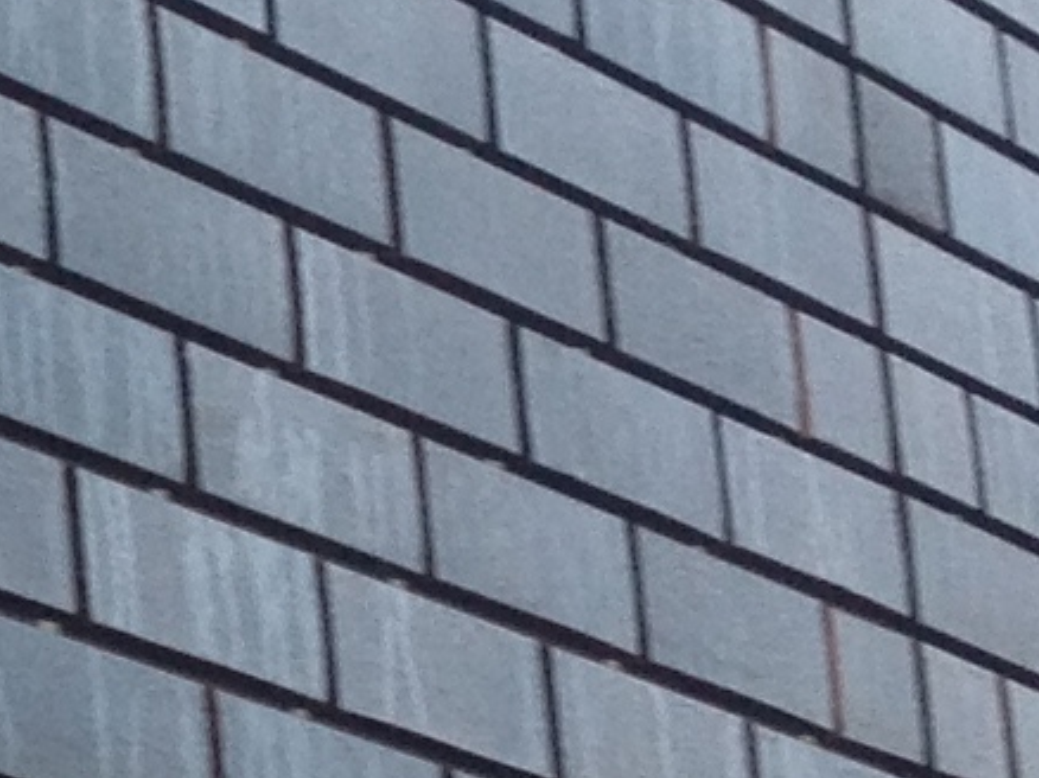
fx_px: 7830
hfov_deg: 7.2
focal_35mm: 261
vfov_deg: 5.6
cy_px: -280
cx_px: -1390
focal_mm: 4.28
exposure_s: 1/231
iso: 50
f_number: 2.4
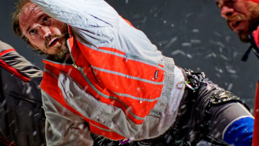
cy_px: 82
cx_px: 143
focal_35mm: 245
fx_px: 1683
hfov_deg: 8.8
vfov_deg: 5.0
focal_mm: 70
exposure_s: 1/60
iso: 6400
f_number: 2.8
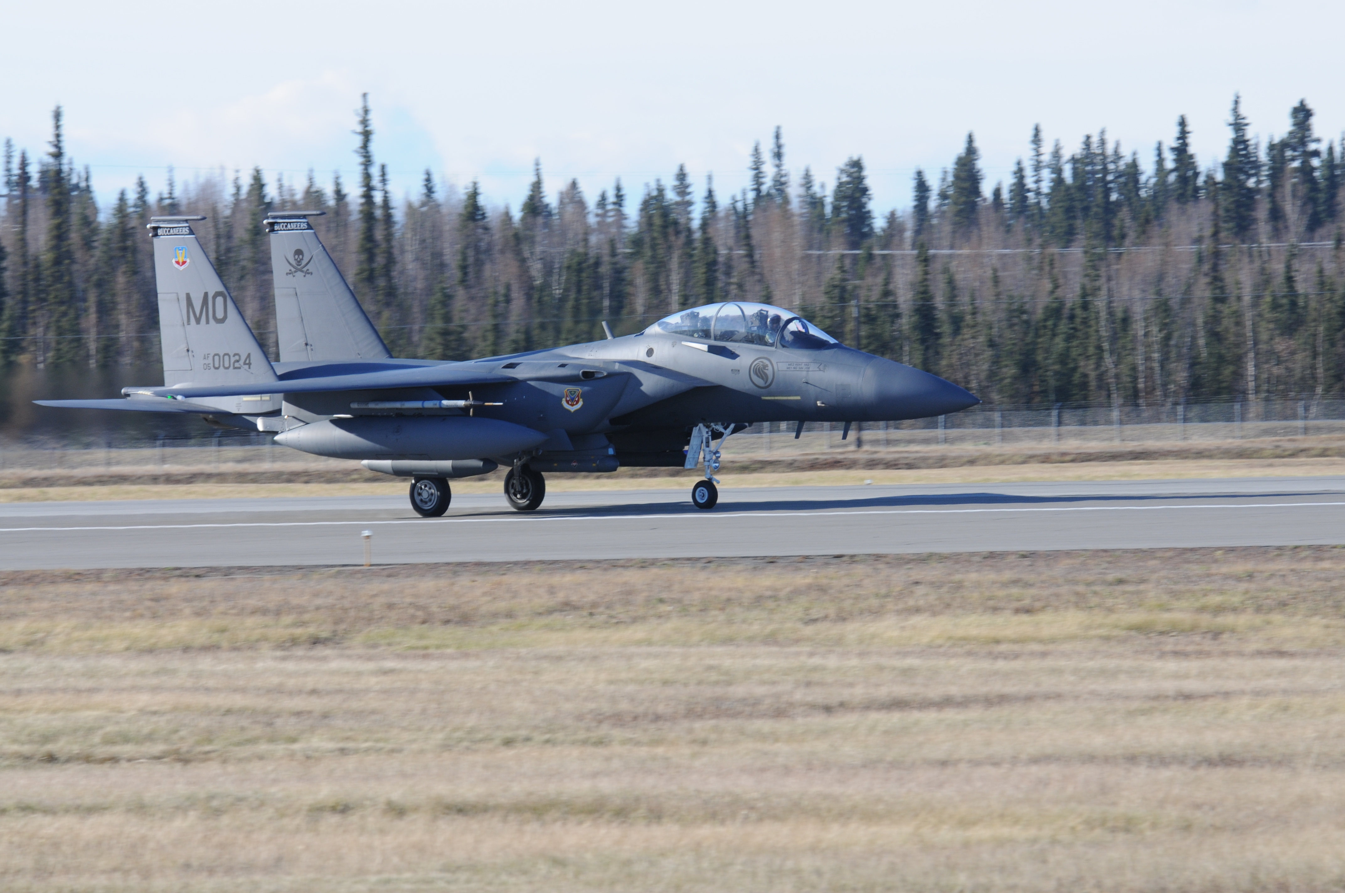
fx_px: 14553
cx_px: 672
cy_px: 446
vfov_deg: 3.5
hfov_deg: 5.3
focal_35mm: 390
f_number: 8
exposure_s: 1/250
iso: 200
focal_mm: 260
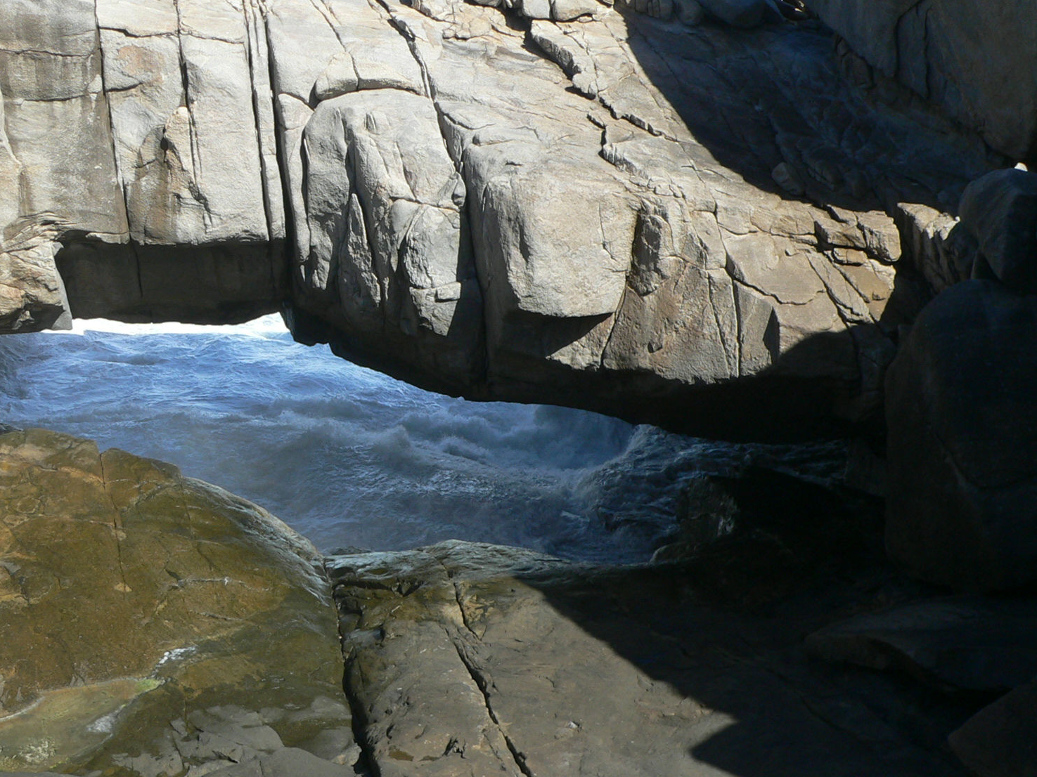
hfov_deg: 37.8
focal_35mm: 50
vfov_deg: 29.1
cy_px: 361
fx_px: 1498
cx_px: 353
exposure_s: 1/500
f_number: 4
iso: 80
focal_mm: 6
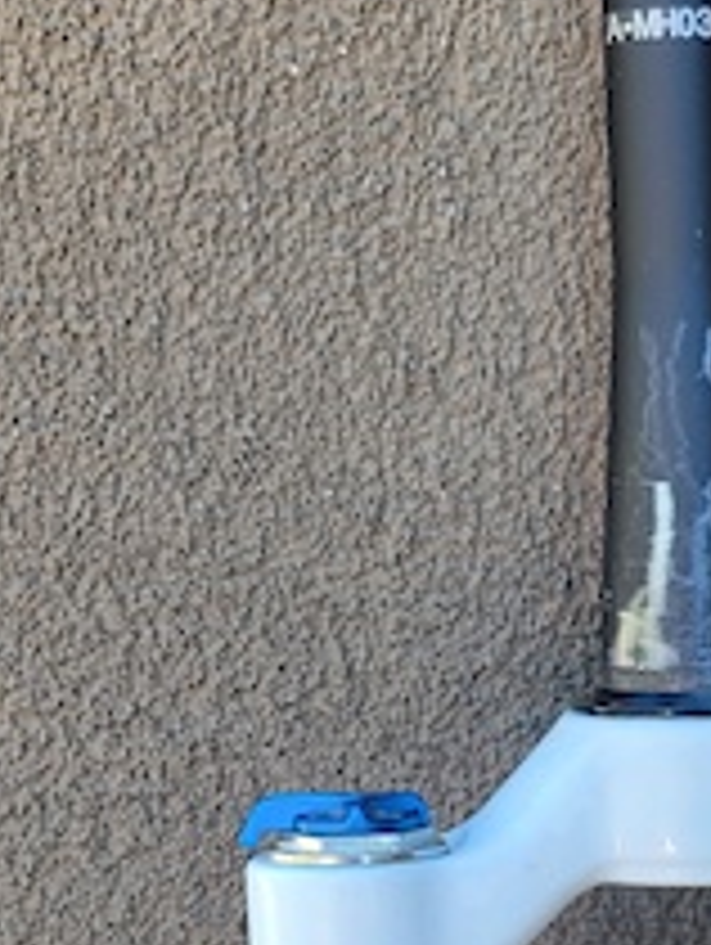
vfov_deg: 17.9
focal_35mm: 99
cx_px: 814
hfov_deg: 14.6
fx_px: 2706
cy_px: 1368
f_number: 1.8
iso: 40
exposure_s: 1/120
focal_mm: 5.4
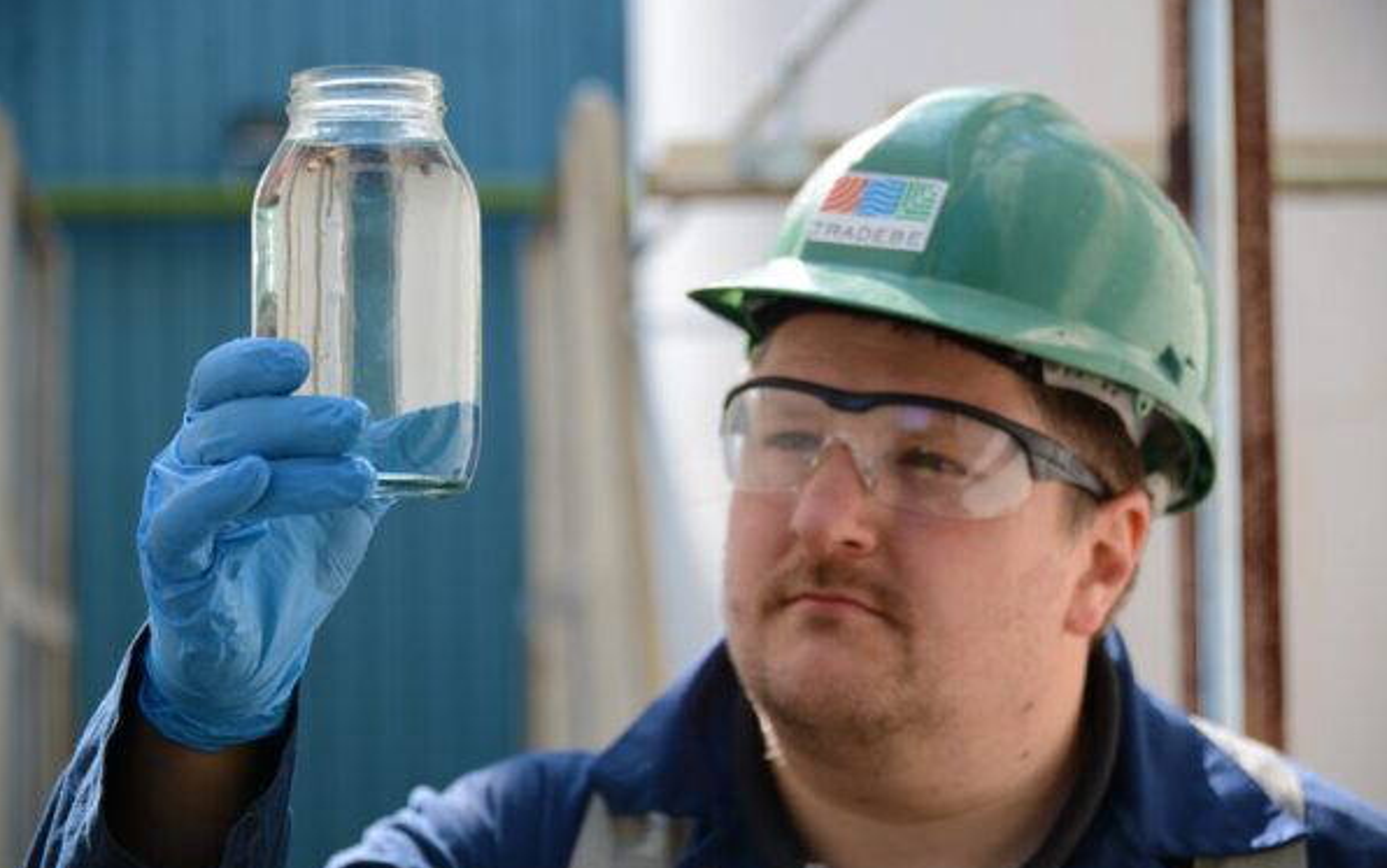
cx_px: 694
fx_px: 4500
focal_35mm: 119
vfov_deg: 11.0
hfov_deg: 17.5
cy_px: 456
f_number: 5.6
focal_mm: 116
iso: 100
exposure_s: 1/160
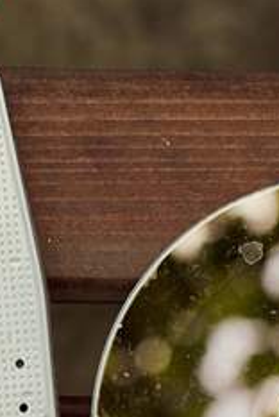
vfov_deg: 16.9
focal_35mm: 120
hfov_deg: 11.1
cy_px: 327
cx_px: -97
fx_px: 1391
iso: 400
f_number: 4
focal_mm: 35
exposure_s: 1/640
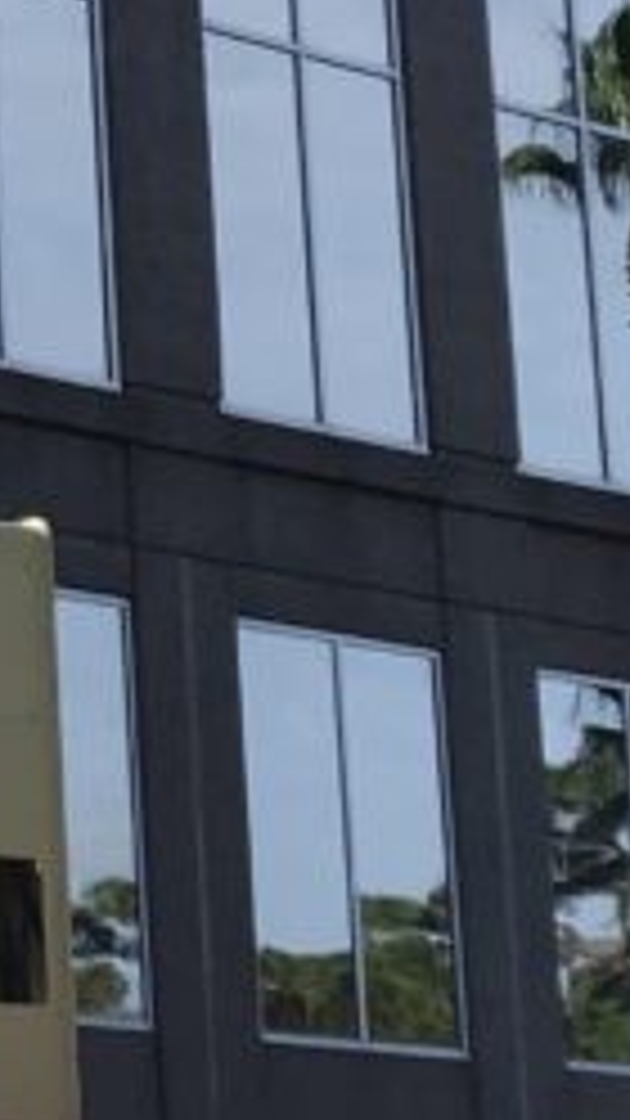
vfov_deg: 13.1
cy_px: 49
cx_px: -896
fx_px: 4813
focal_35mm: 162
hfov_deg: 7.0
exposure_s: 1/857
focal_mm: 3.99
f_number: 1.8
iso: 20
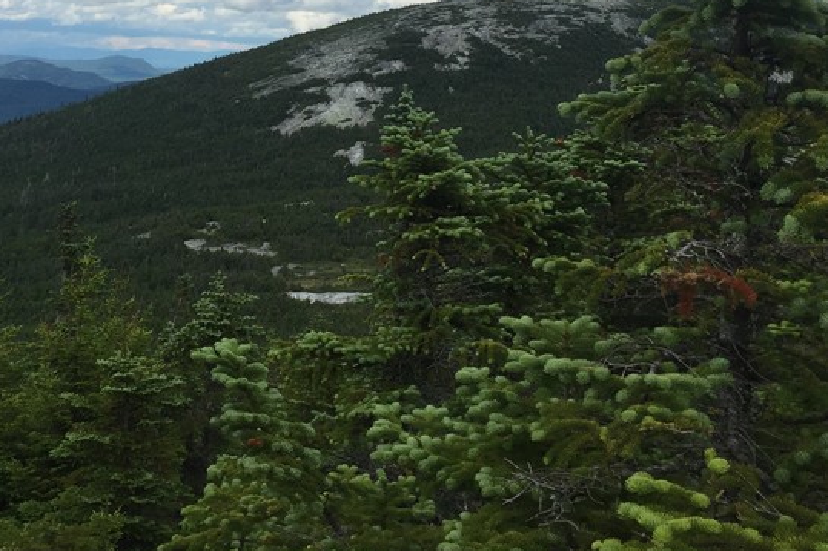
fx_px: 1288
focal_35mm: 56
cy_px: 14
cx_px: 249
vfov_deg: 23.3
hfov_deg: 35.2
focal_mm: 4.15
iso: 32
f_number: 2.2
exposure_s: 1/2825
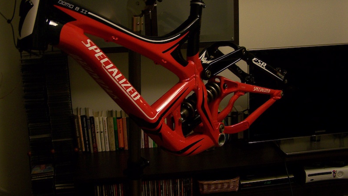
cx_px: 172
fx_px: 388
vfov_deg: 28.2
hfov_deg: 48.4
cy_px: 66
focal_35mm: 42
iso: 160
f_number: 2.8
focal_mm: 6.3
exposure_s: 1/6
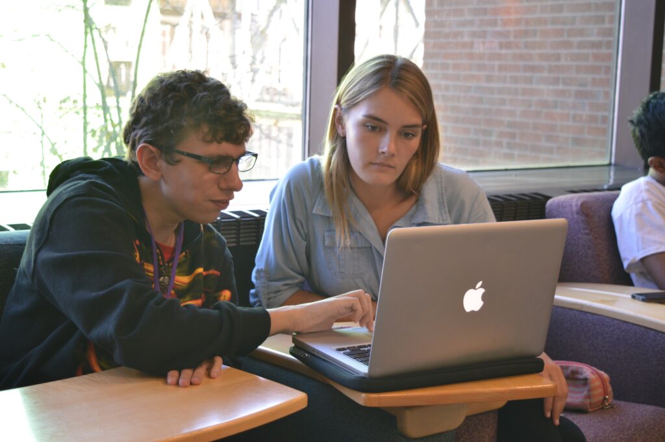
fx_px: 1052
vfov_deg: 23.7
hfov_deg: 35.1
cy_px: 221
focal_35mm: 57
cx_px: 332
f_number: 4.8
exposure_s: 1/50
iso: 400
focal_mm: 38
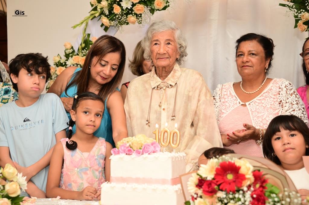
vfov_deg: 21.9
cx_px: 154
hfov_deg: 32.4
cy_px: 102
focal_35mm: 62
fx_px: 532
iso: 2000
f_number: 5.6
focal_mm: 62
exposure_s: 1/200
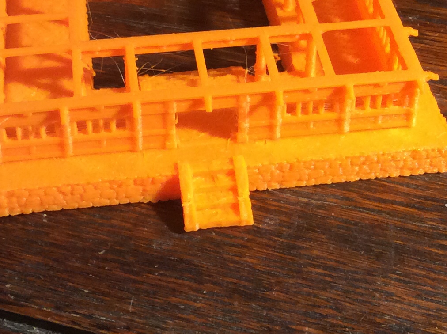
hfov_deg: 23.8
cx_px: 166
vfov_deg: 17.6
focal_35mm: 82
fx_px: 1057
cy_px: 24
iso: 100
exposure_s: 1/25
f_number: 2.4
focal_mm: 3.3
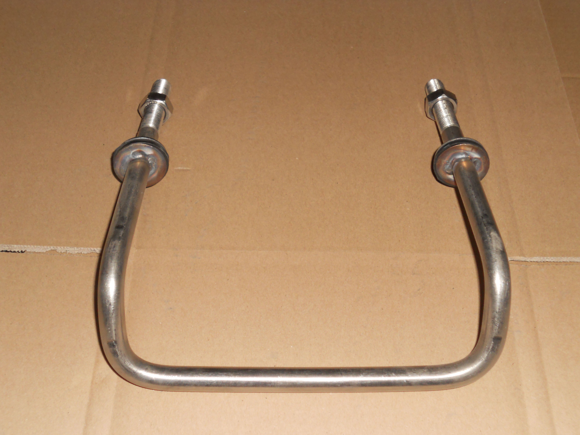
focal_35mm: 46
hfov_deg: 41.2
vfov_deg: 31.5
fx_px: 771
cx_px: 290
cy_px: 218
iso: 200
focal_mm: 8.2
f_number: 4.3
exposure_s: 1/30
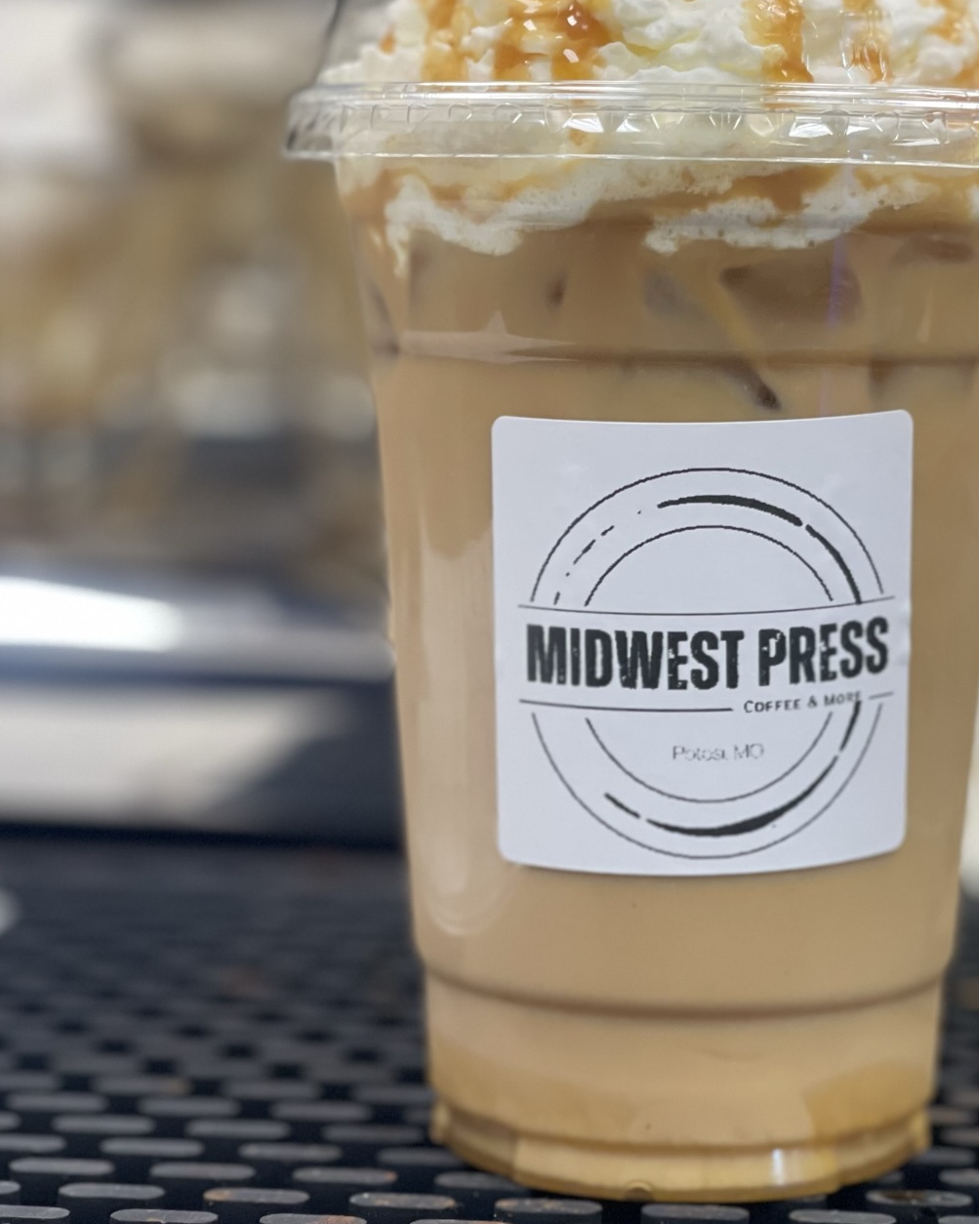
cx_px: 673
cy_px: 415
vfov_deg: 18.8
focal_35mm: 102
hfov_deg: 15.1
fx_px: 3695
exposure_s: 1/60
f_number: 2.2
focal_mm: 7.5
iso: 125
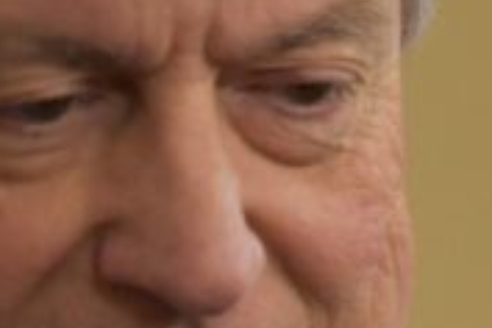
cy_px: 452
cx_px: 156
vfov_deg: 0.9
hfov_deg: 1.3
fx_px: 21346
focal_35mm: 1562
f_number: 2.8
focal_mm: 180
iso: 3200
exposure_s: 1/320
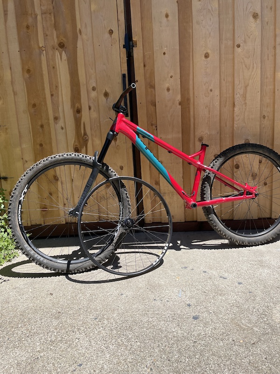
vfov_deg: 67.3
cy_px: 187
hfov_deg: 53.1
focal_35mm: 26
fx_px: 280
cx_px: 140
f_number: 1.6
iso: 32
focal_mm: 4.2
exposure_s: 1/2398
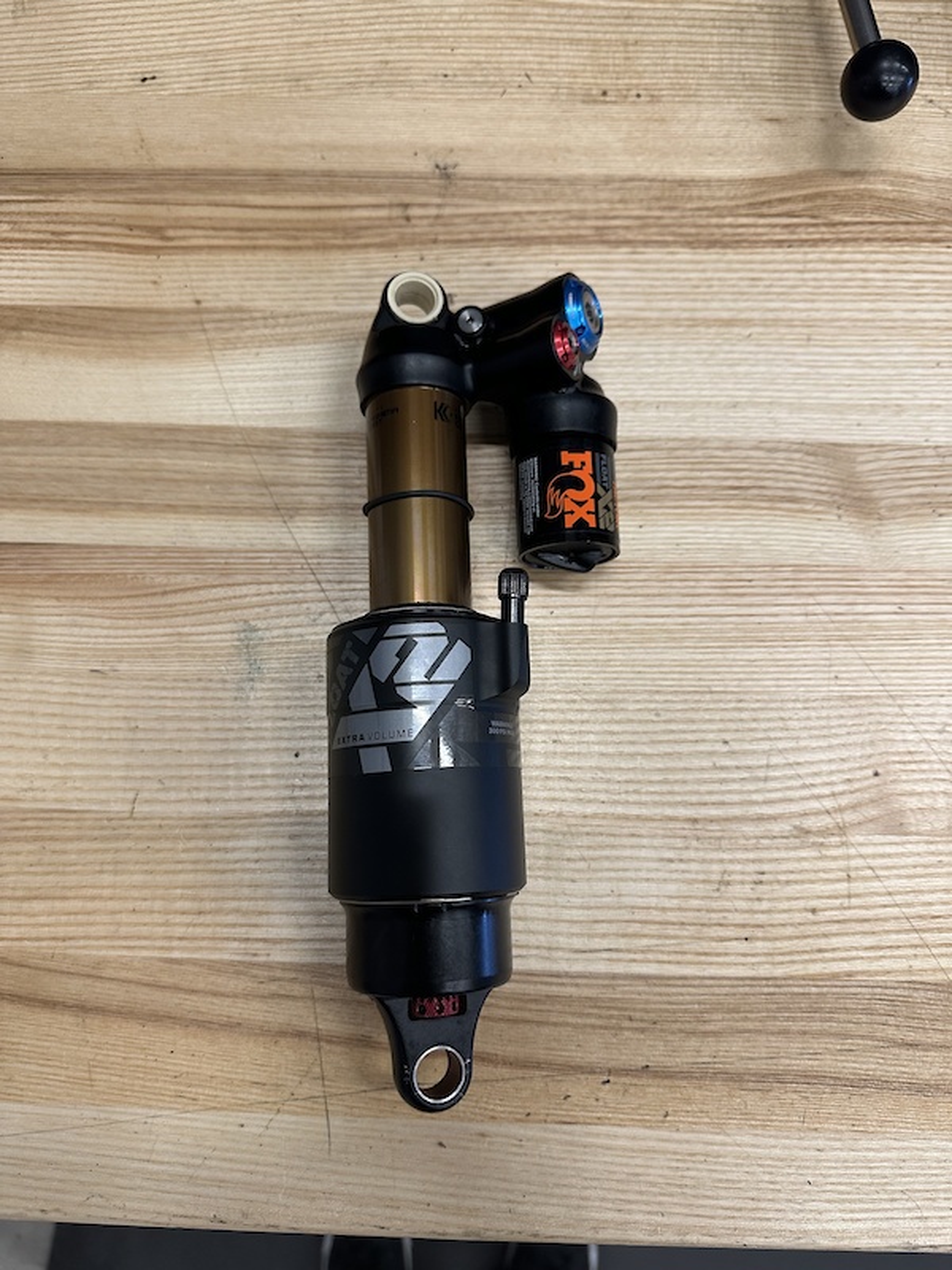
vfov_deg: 71.6
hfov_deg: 56.8
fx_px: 880
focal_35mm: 24
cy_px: 635
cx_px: 476
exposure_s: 1/120
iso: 200
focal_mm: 6.86
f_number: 1.78
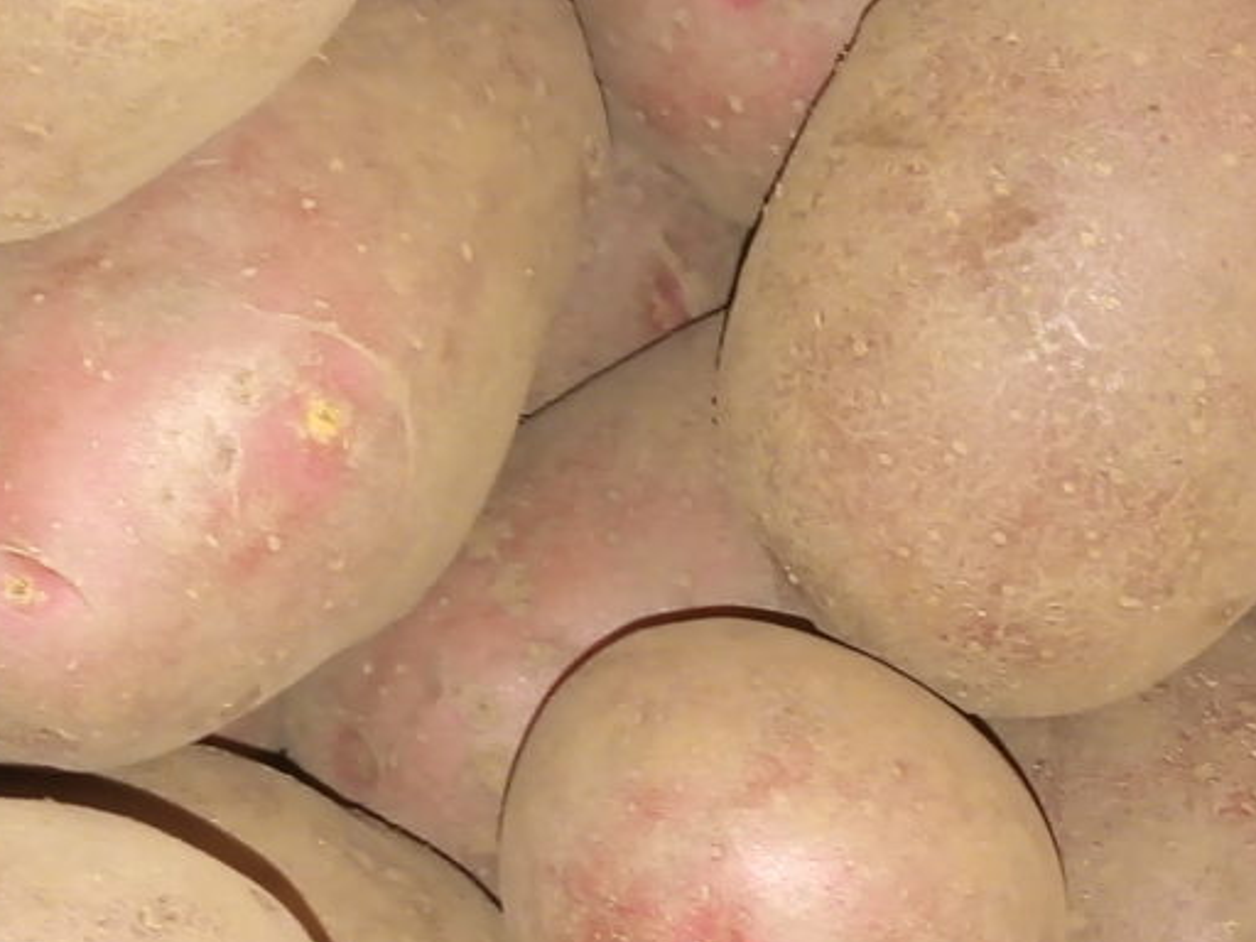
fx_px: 4064
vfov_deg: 13.2
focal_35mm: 112
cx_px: 594
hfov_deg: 17.6
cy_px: 567
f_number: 2.2
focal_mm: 4.52
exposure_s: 1/33.3
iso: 198
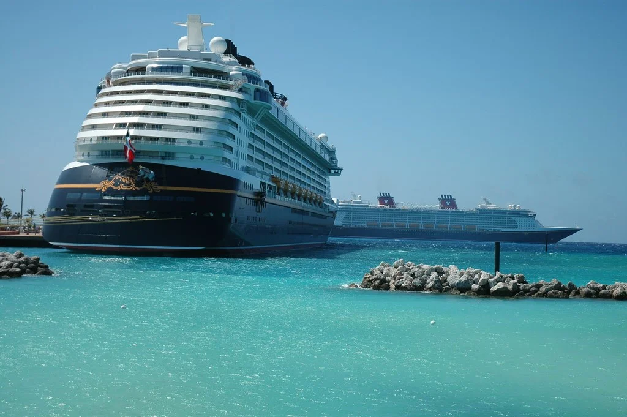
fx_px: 1044
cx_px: 314
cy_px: 208
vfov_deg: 22.6
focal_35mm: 60
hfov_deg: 33.4
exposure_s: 1/1600
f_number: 5
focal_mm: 40
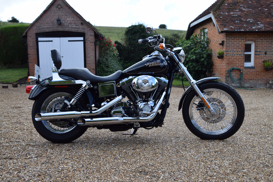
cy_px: 91
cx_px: 136
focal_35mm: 33
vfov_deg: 40.0
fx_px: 250
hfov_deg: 57.2
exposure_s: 1/250
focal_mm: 22
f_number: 8
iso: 200
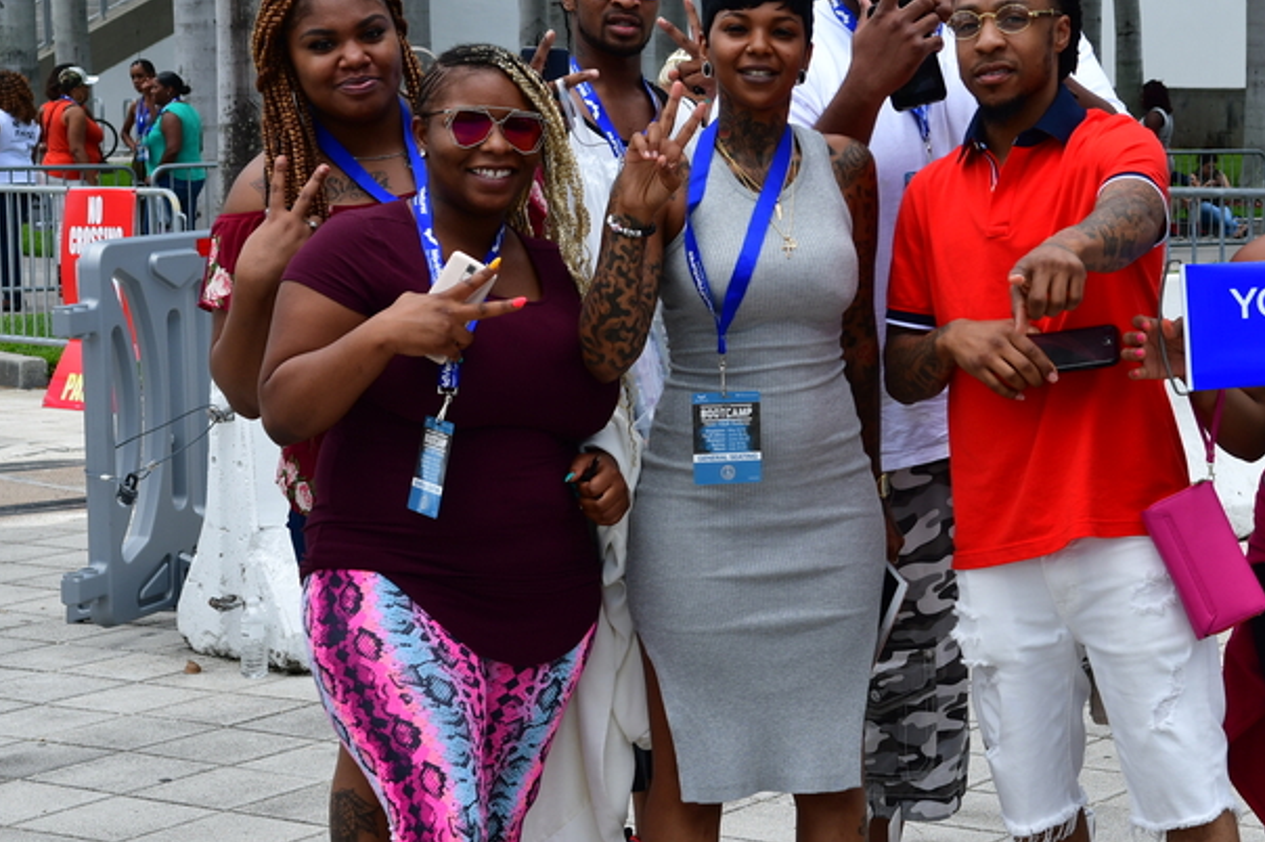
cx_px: 886
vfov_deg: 16.0
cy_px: 304
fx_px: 2985
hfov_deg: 23.8
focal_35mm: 85
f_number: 7.1
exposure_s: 1/400
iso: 125
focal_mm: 38
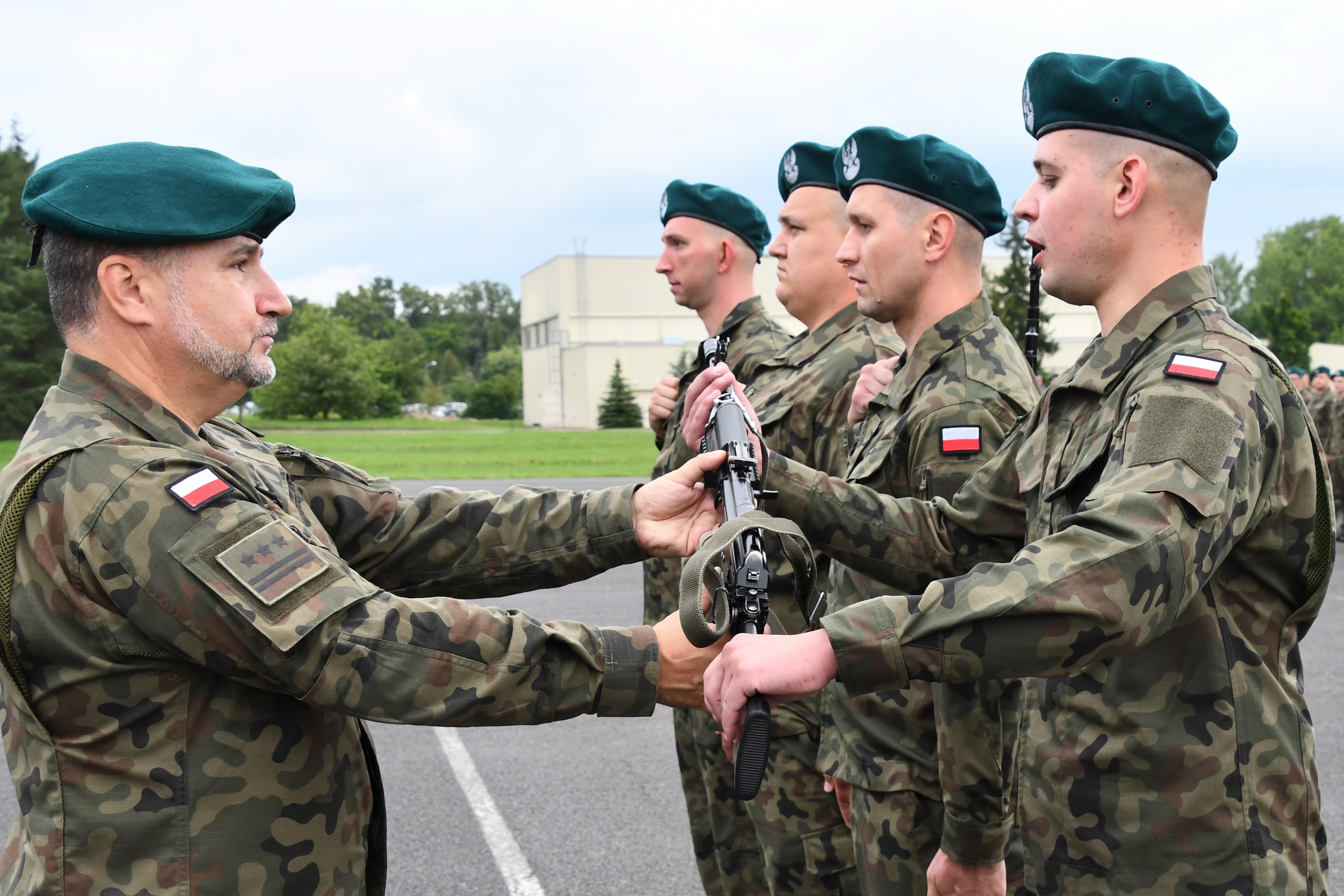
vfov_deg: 28.1
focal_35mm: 48
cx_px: 672
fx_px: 1792
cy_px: 448
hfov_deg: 41.1
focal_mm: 32
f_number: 9
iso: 500
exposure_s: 1/320
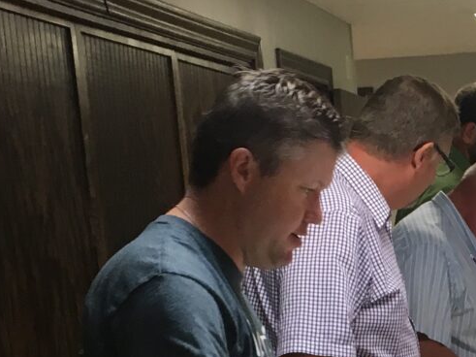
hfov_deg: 15.6
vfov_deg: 11.8
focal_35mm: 121
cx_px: 579
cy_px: 495
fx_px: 1663
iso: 50
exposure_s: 1/30
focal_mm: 4.15
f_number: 2.2
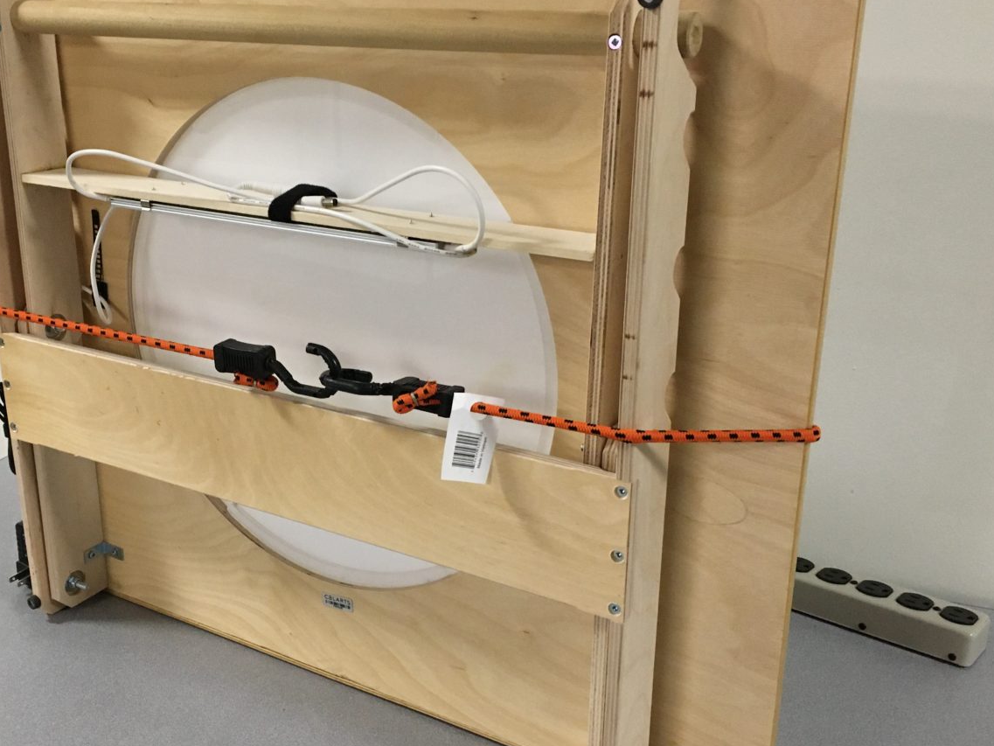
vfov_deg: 36.0
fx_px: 1149
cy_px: 395
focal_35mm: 40
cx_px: 377
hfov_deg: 46.4
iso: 160
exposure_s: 1/30
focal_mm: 4.15
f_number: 2.2
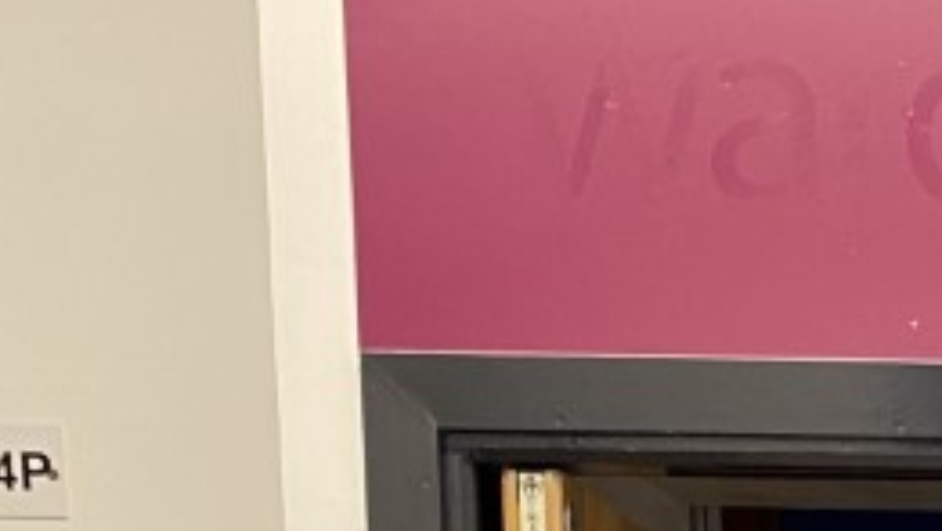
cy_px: 1449
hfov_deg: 14.9
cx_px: 1563
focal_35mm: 130
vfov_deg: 8.3
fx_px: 3248
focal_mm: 4.25
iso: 160
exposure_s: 1/50
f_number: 1.8
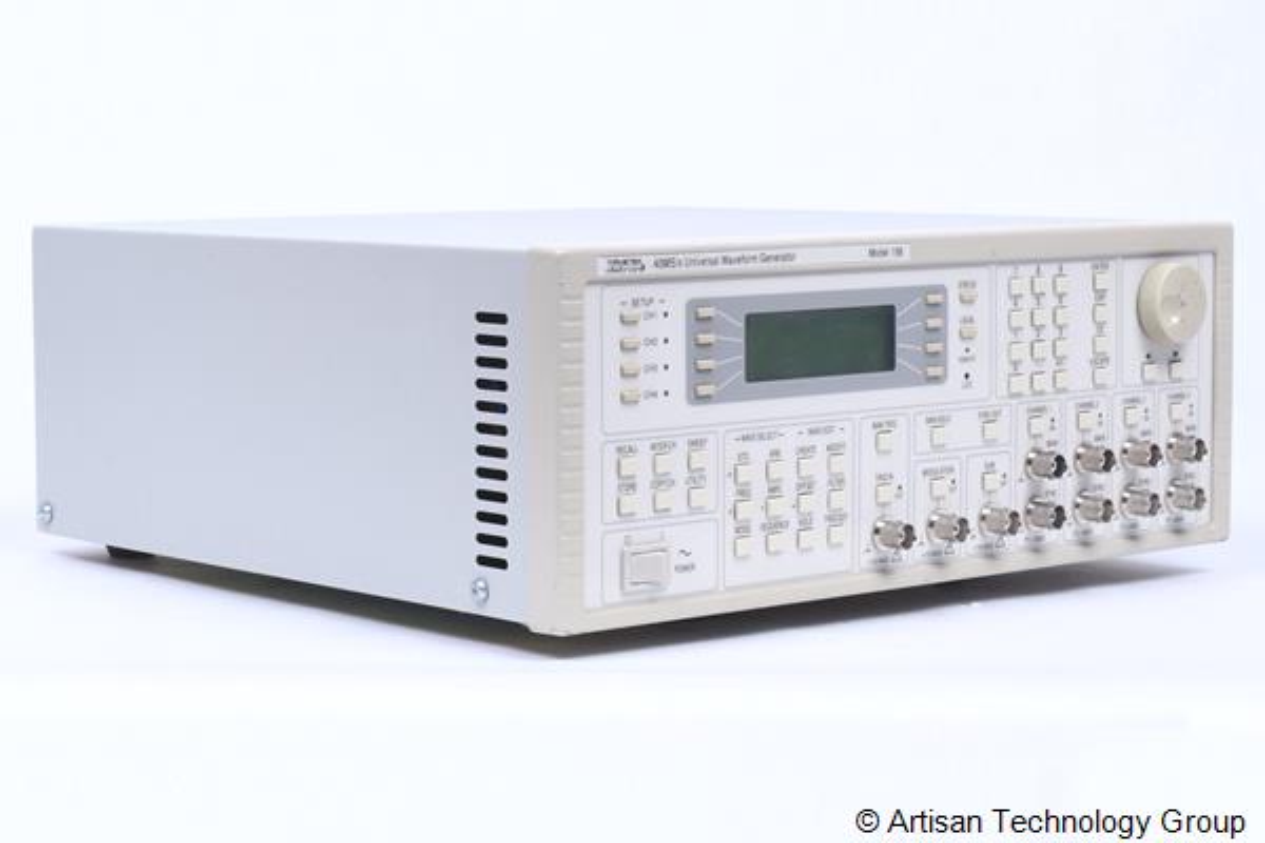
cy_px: 422
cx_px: 632
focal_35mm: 57
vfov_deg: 23.8
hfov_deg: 35.1
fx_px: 2003
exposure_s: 1/200
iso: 200
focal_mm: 38
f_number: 16
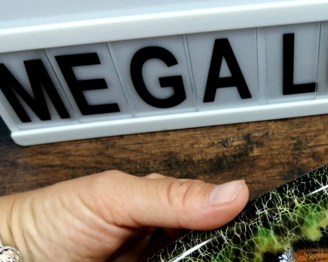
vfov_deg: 26.2
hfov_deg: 32.3
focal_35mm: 56
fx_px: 544
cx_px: 278
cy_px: 239
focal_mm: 3.46
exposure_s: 1/105
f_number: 1.8
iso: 50
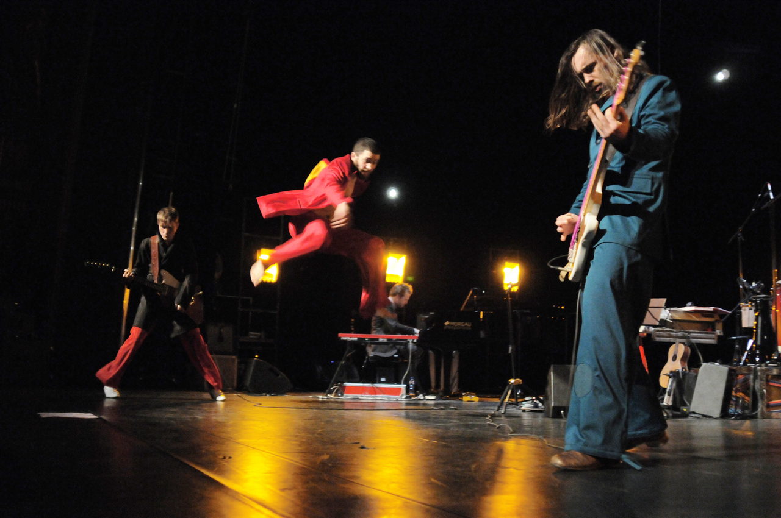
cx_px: 390
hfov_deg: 53.2
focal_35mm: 36
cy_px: 259
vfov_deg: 36.8
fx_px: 780
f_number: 2.8
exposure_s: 1/80
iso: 2500
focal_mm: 24
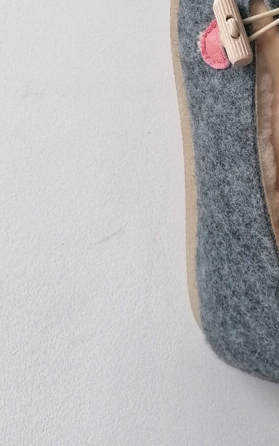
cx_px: 308
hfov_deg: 19.2
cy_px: 90
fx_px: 791
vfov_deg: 30.8
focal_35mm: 65
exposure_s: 1/50
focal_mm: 4.75
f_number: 1.8
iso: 125
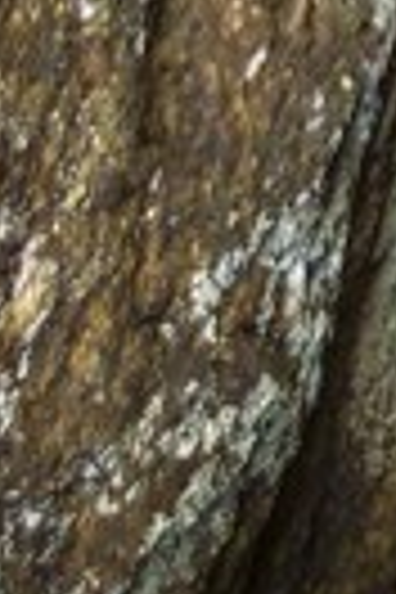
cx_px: 736
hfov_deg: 10.4
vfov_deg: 15.0
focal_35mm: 123
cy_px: -387
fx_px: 2029
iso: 100
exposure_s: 1/80
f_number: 3.5
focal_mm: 18
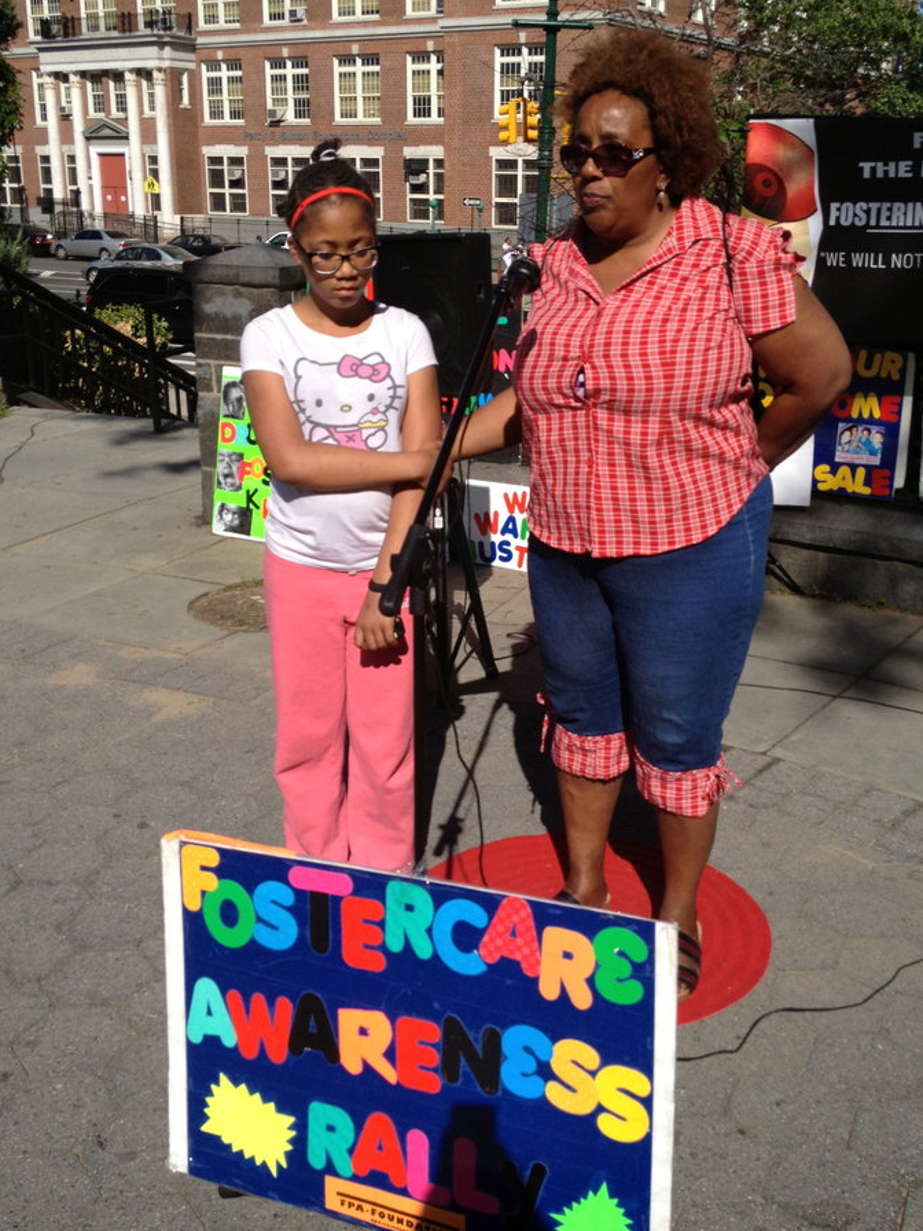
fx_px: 1422
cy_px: 551
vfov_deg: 46.7
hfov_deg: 36.0
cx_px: 478
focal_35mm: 40
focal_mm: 4.28
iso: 50
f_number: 2.4
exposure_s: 1/2304
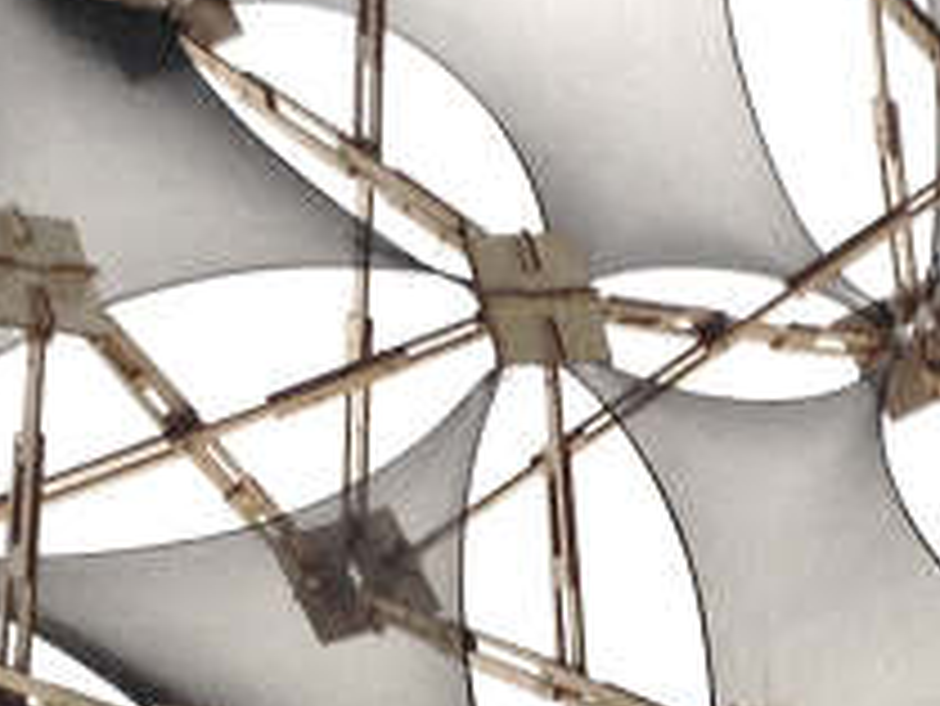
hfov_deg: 8.8
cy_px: 677
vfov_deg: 6.6
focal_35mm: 224
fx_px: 6086
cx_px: 472
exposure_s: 1/20
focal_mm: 4.28
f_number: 2.4
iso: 50
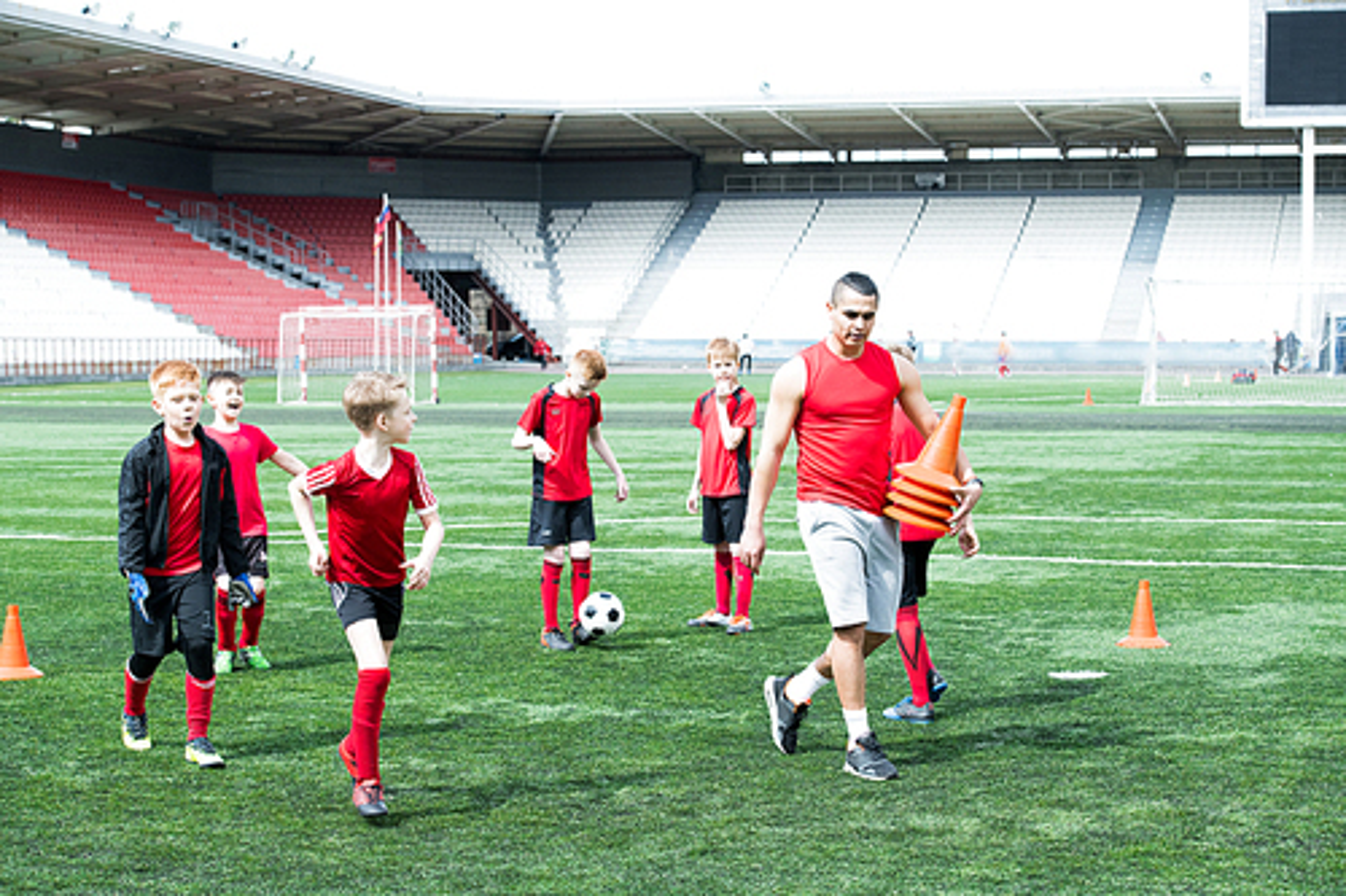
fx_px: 2616
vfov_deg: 19.4
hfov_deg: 28.9
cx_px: 673
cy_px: 448
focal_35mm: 70
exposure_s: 1/1600
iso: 640
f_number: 6.3
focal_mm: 70
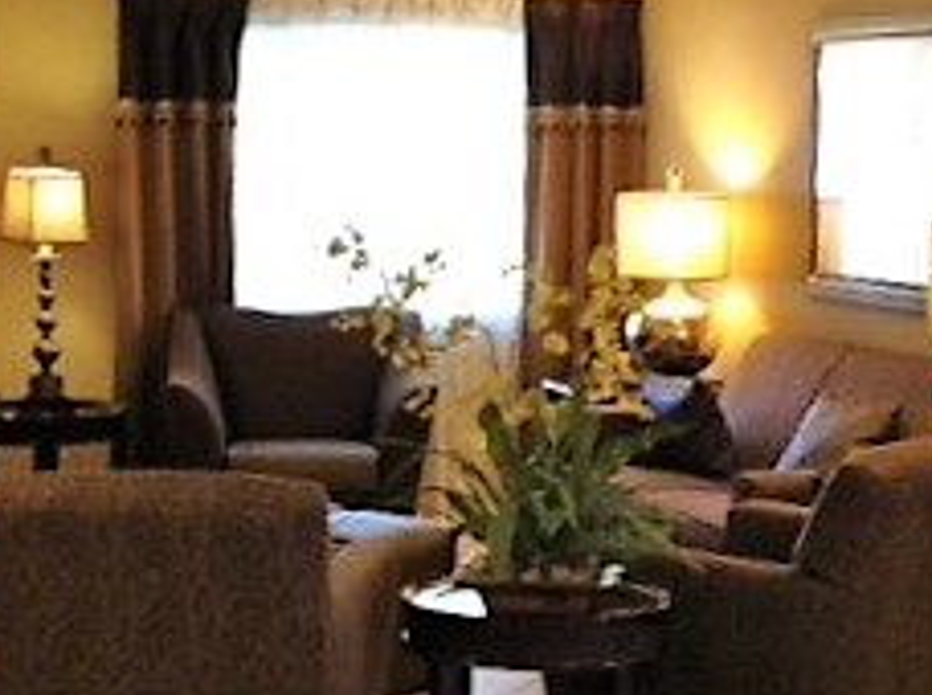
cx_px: 525
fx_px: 2499
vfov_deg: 15.8
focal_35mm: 93
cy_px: 354
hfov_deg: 21.1
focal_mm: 4.28
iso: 160
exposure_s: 1/20
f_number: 2.4
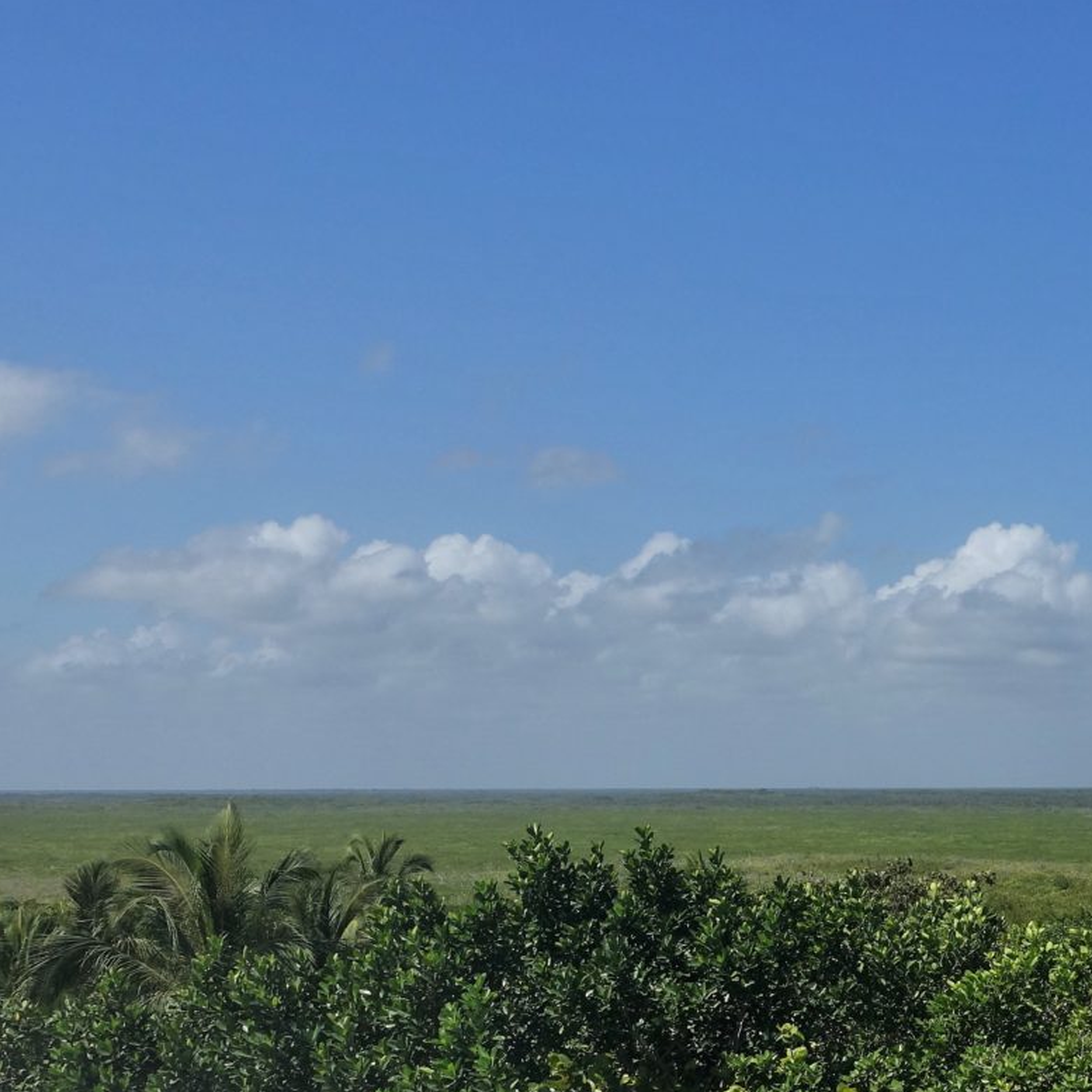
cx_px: 1008
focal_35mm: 52
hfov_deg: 31.1
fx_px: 1856
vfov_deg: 31.7
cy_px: 922
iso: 250
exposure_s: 1/250
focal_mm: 8.8
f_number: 5.6
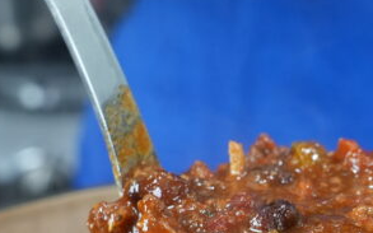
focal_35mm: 147
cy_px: 227
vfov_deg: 8.9
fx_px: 1494
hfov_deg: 14.2
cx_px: 251
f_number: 5.6
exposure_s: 1/160
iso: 1250
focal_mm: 37
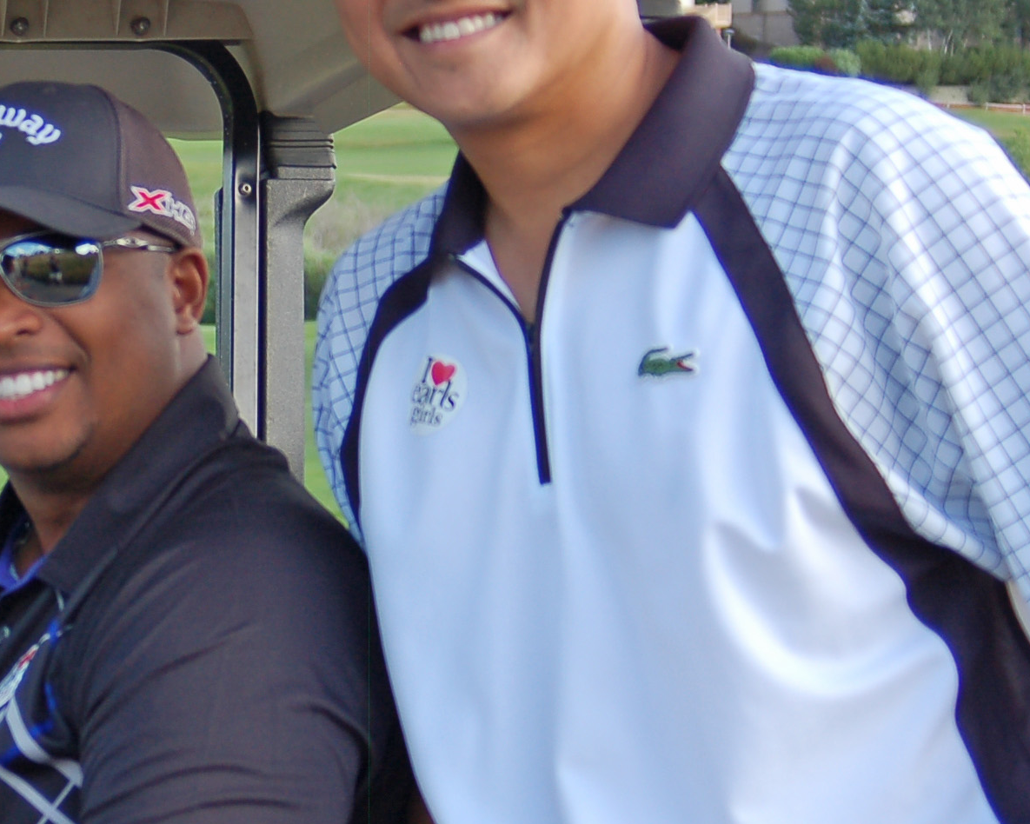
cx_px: -151
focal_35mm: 100
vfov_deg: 15.4
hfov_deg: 18.3
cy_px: 466
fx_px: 3048
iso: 200
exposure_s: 1/400
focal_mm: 28
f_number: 3.3
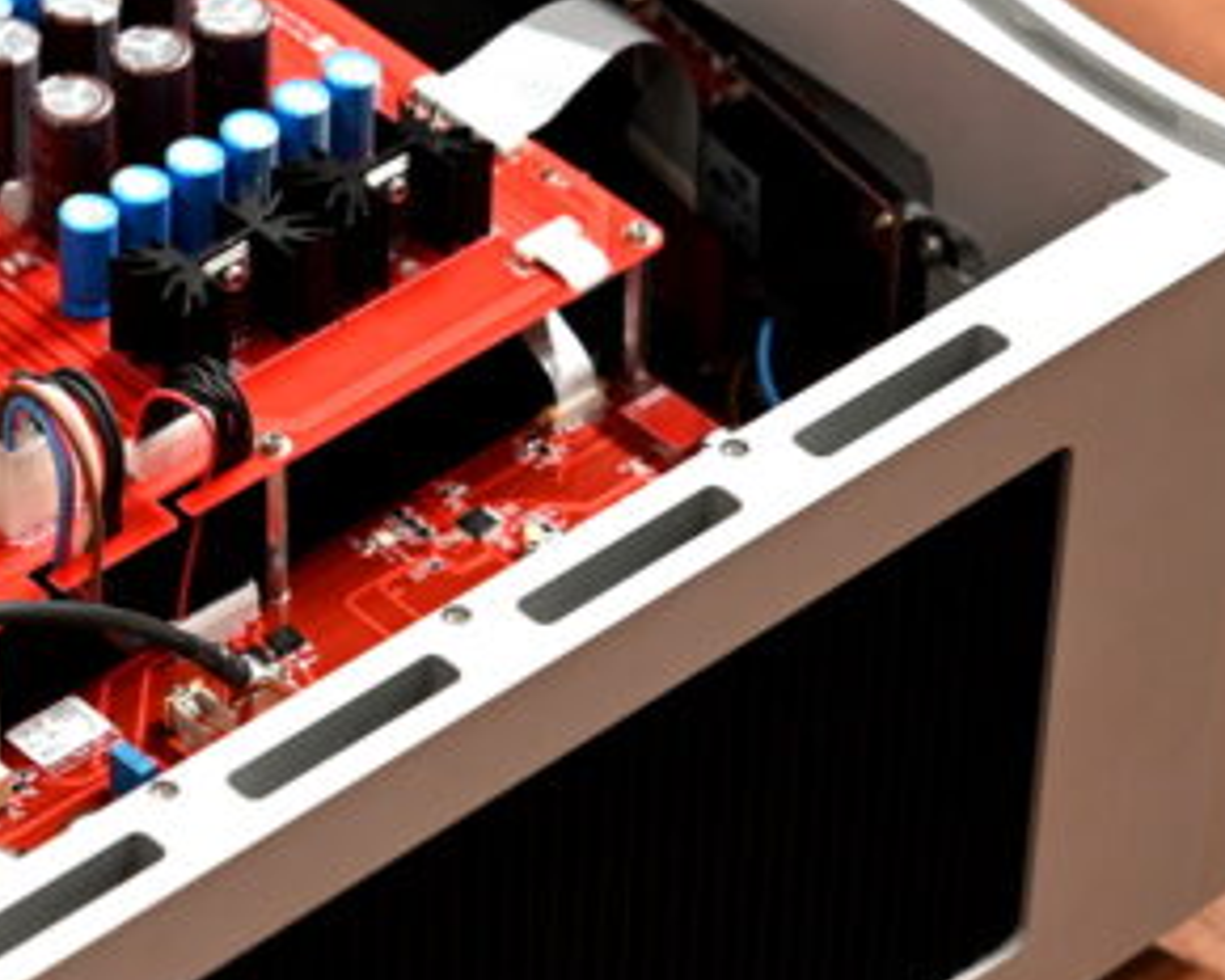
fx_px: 7215
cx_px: 55
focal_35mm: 199
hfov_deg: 9.6
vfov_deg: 7.8
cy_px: 541
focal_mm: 60
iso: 2000
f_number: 4
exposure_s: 1/60
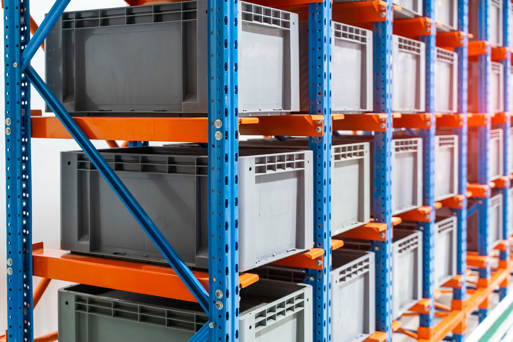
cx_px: 256
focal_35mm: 49
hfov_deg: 40.3
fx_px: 698
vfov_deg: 27.5
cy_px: 171
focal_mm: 49
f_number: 4
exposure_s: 1/250
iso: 1600
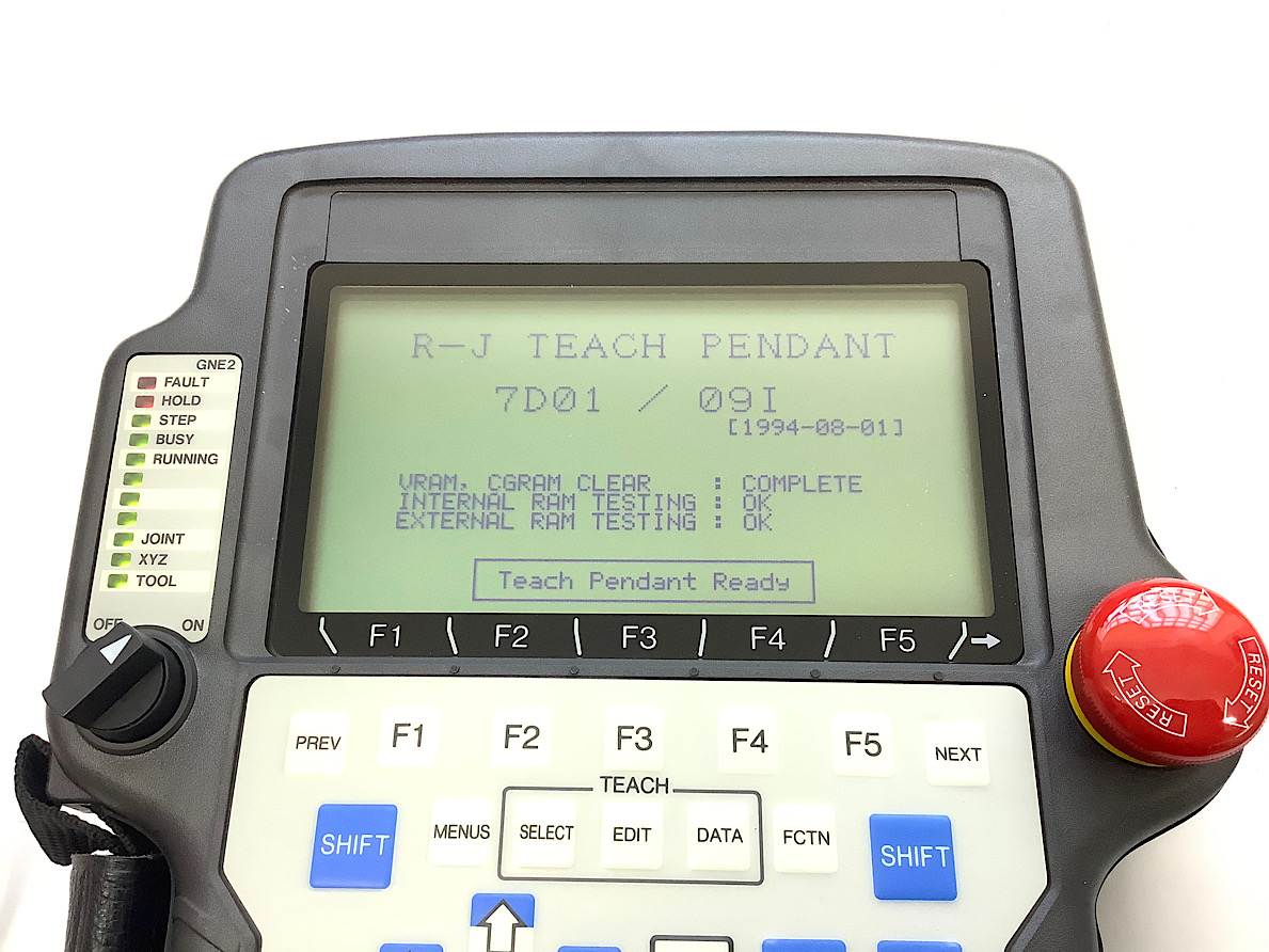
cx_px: 634
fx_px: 1137
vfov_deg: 45.4
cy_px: 476
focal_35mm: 31
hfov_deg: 58.3
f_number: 2.4
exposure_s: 1/50
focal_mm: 3.3
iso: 160
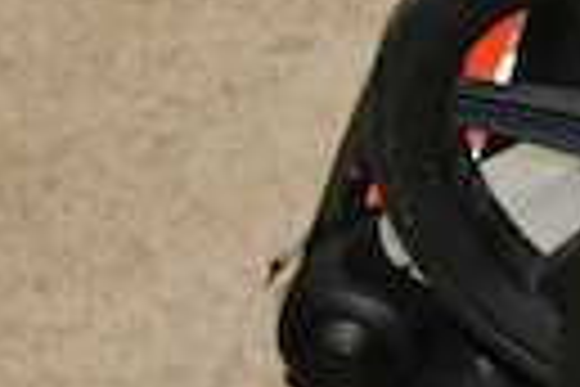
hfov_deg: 5.9
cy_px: -128
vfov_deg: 4.2
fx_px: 5203
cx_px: 1753
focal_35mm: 323
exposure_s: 1/60
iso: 4500
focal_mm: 35
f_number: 4.2
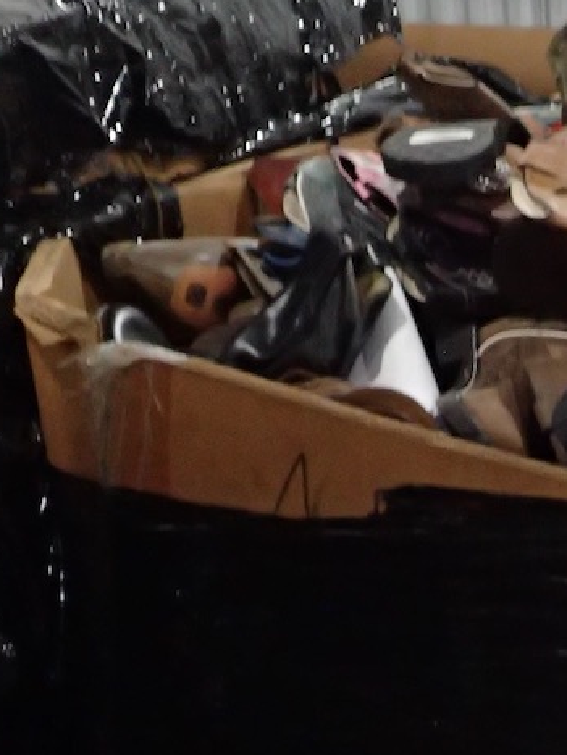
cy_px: 715
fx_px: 1791
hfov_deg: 17.0
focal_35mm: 82
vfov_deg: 23.1
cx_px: 727
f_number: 2.3
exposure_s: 1/20
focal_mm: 5.5
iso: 800
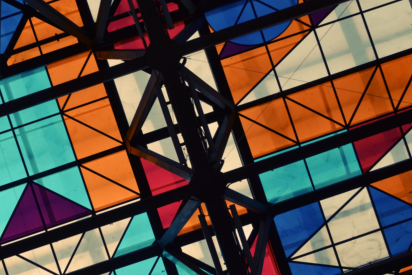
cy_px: 148
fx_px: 721
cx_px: 161
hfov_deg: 31.8
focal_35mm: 63
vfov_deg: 21.6
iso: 100
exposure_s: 1/200
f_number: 7.1
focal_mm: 32
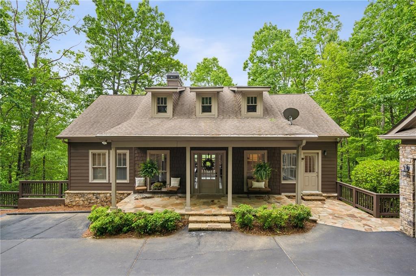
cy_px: 138
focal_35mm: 18
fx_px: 208
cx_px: 208
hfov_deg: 90.0
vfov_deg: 67.3
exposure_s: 1/60
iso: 100
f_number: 5.6
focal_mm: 18
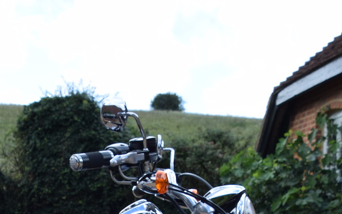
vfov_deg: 11.5
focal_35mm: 107
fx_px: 997
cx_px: 63
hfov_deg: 19.2
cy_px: 360
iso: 200
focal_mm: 22
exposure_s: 1/250
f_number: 8
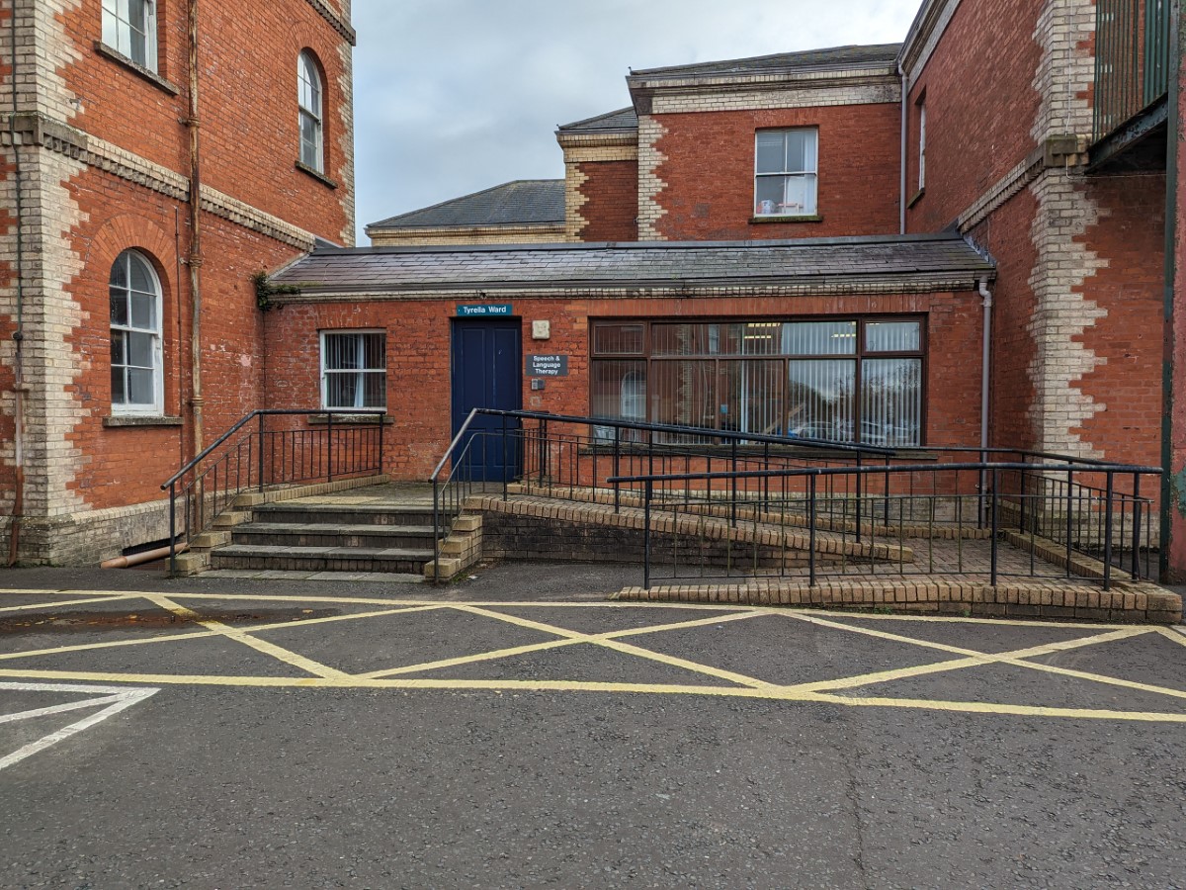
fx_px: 822
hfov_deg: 71.6
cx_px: 593
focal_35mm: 24
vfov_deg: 56.8
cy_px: 445
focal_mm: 6.81
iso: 44
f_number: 1.85
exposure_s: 1/1639
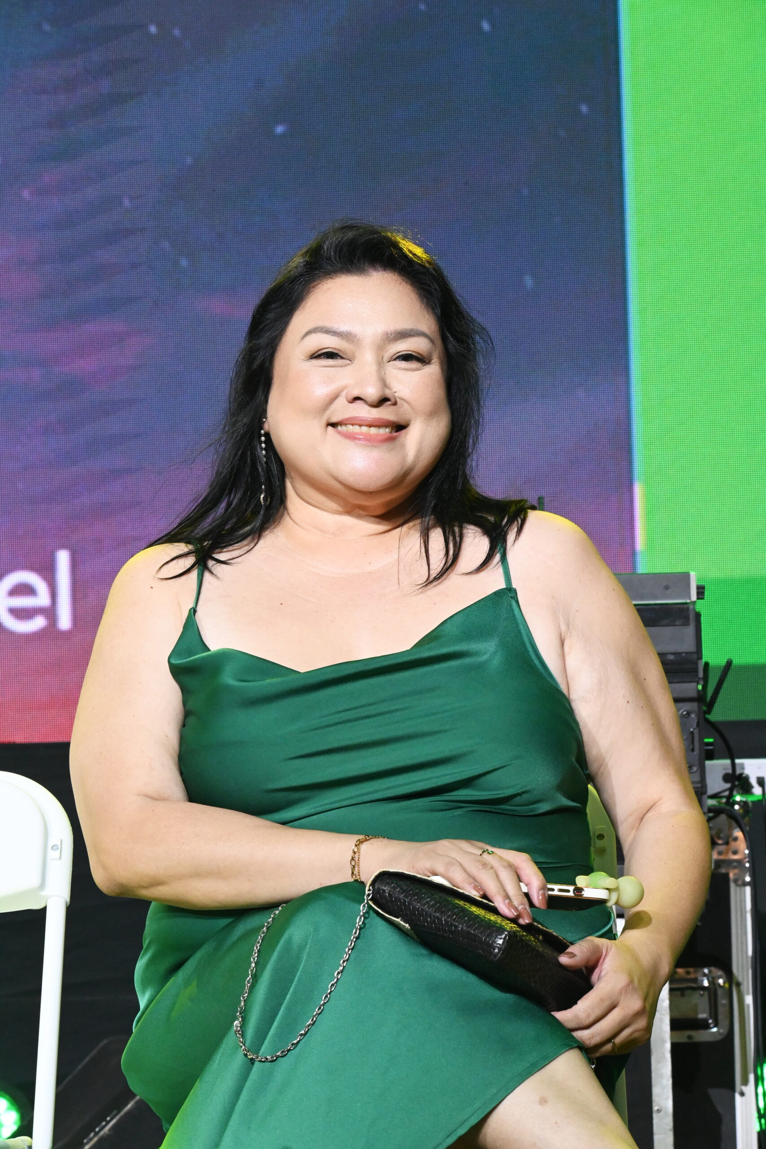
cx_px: 383
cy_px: 574
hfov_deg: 10.2
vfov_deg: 15.2
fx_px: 4308
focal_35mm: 135
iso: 3200
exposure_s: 1/160
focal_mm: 90
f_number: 11
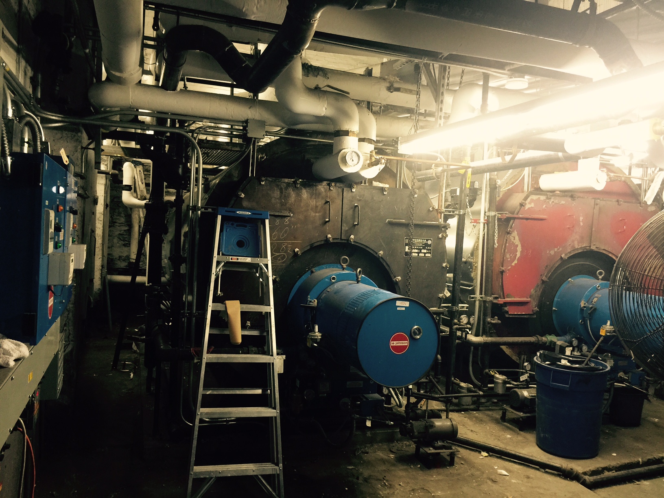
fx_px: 556
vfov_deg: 48.2
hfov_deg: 61.7
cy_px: 249
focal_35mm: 29
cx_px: 332
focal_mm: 4.15
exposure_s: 1/15
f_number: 2.2
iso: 80
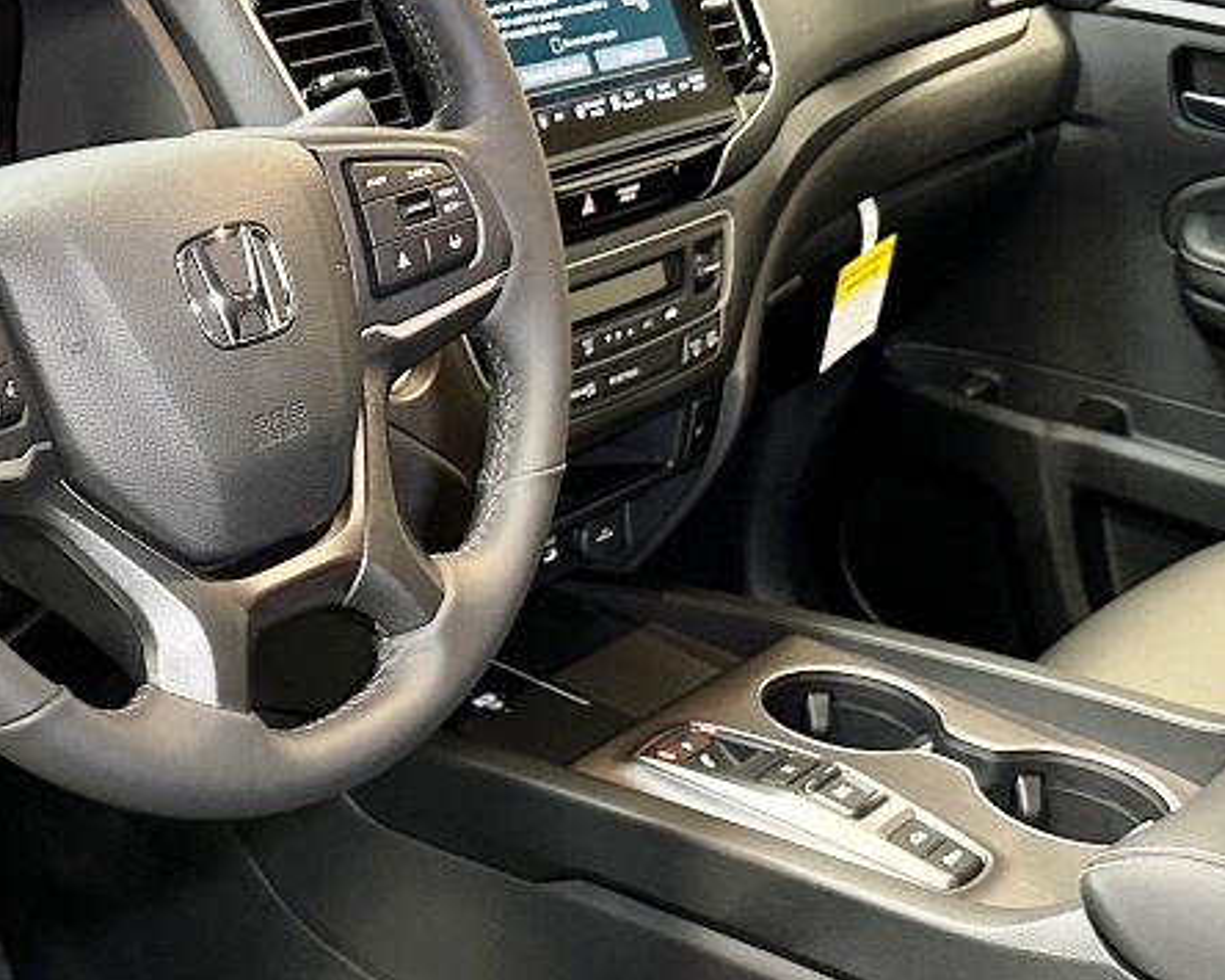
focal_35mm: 54
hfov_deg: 33.9
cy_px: 765
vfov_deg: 27.6
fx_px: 1957
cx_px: 284
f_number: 1.78
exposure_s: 1/30
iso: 1000
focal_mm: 6.86
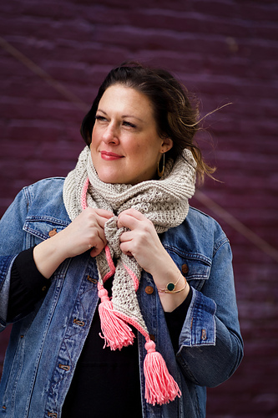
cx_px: 139
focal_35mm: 127
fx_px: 1472
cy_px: 209
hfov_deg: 10.8
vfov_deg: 16.1
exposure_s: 1/500
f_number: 2
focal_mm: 85
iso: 100
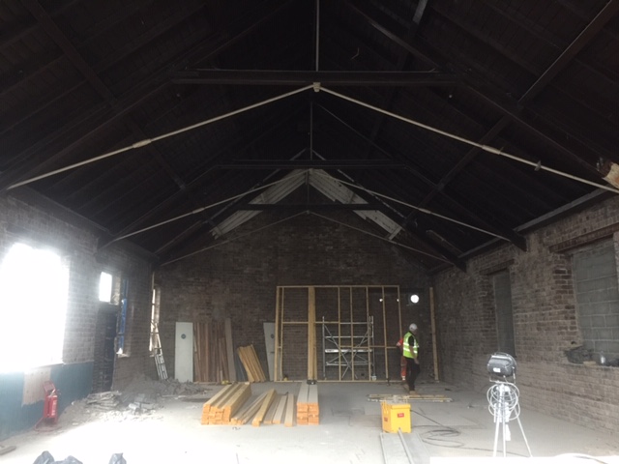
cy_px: 232
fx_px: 519
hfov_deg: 61.7
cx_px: 310
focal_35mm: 29
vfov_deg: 48.2
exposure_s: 1/8
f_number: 2.2
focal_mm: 4.15
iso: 125
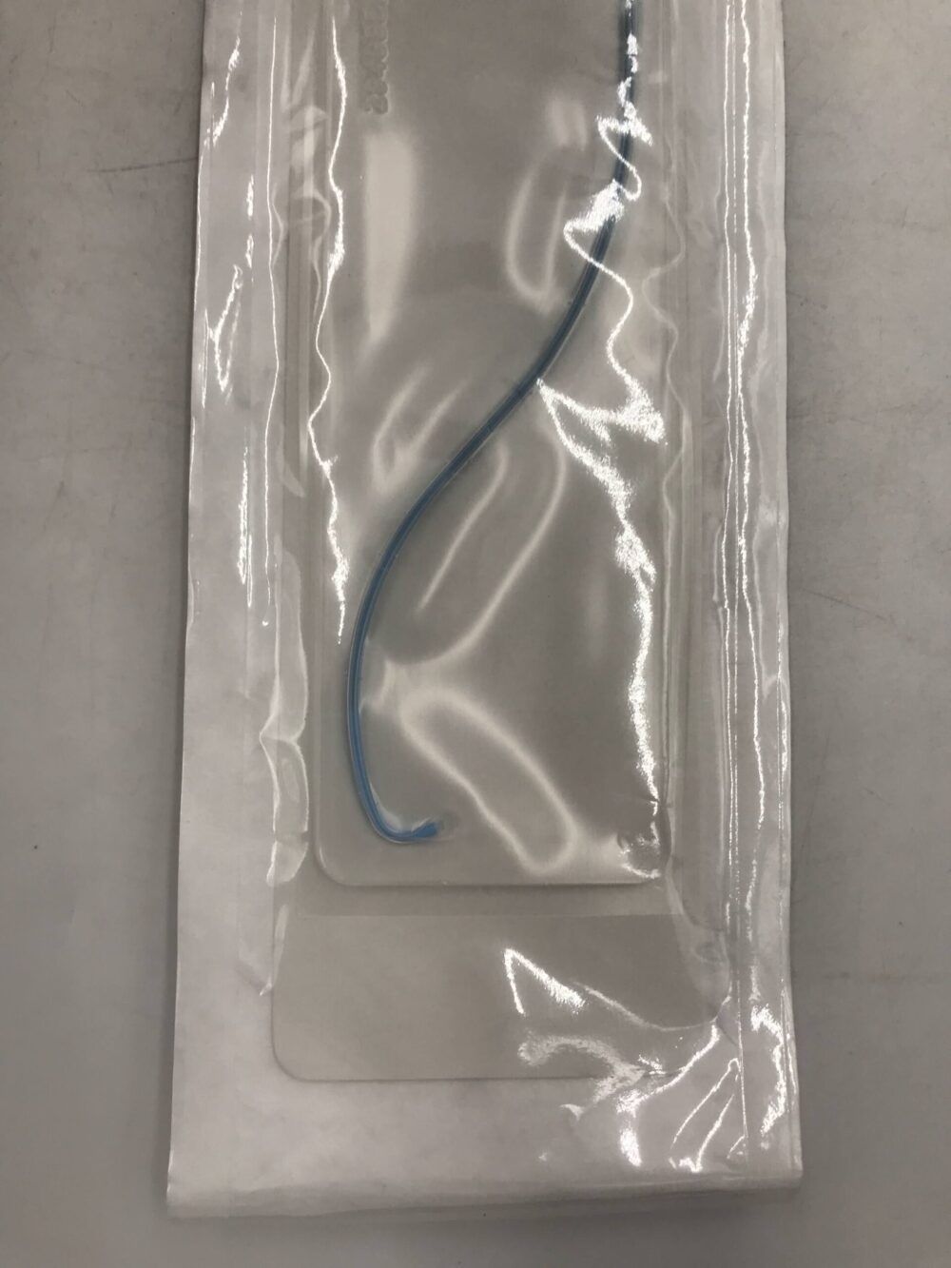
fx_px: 1025
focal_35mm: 28
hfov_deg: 49.8
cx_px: 476
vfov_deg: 63.4
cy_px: 634
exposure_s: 1/60
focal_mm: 3.99
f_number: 1.8
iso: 32
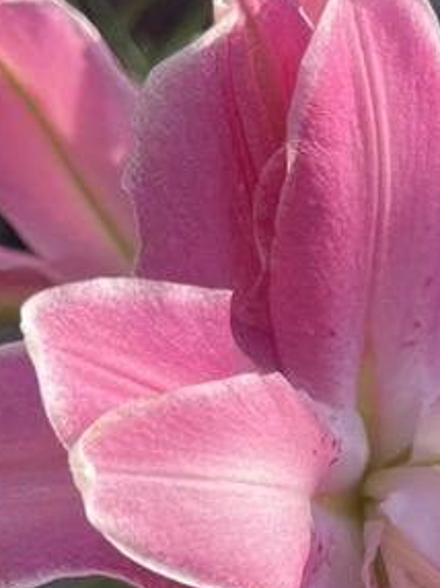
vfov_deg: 20.8
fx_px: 1545
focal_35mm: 91
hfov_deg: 15.7
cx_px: 493
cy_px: 590
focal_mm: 5.1
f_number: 1.6
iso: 50
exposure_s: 1/1046
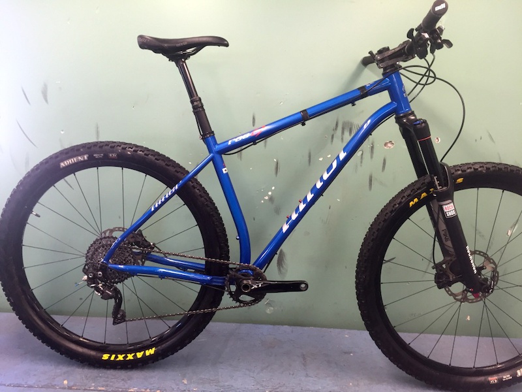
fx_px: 437
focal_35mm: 29
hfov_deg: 61.7
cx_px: 261
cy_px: 196
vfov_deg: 48.2
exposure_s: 1/30
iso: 64
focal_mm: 4.15
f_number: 2.2
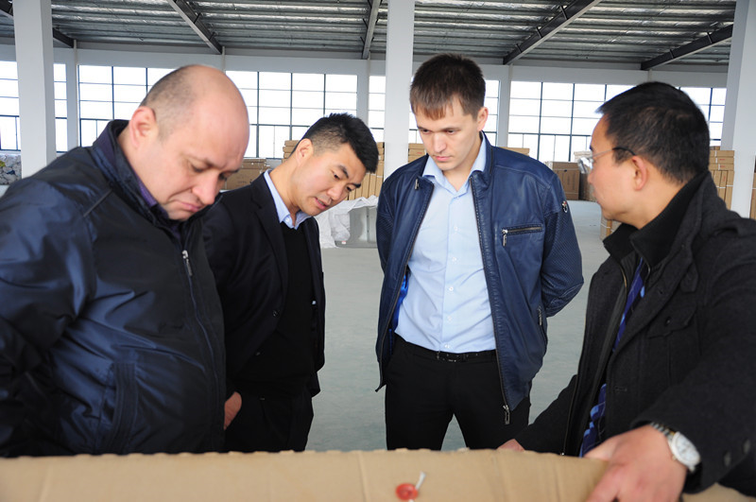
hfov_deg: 53.2
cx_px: 378
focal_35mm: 36
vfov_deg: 36.8
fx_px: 755
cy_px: 251
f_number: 4.5
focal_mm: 24
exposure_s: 1/80
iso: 200
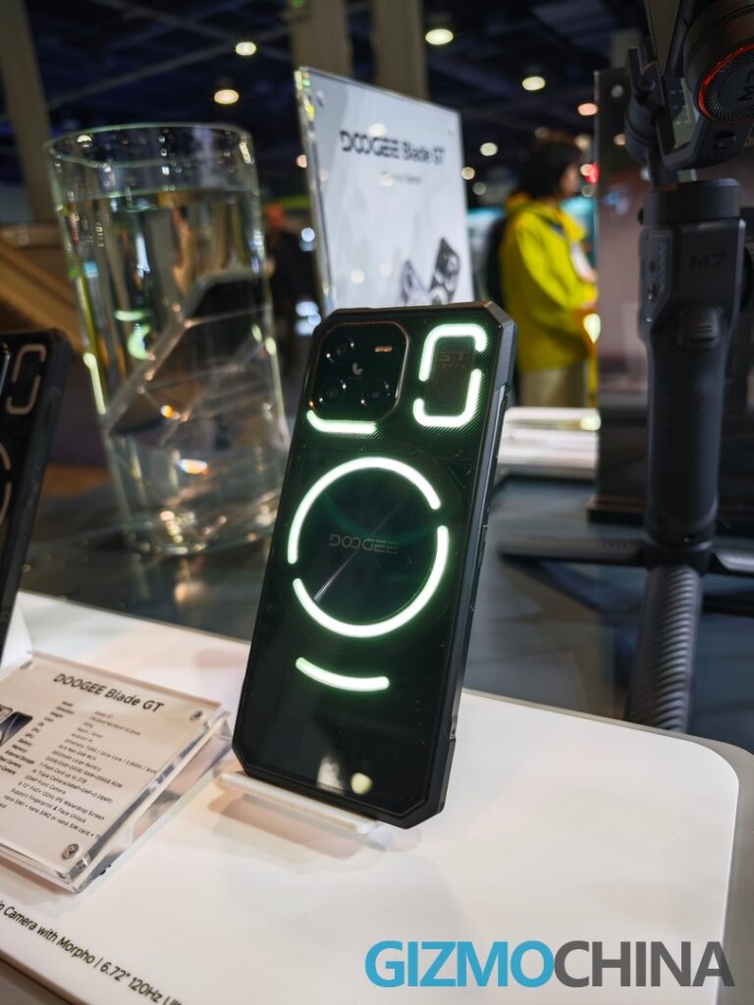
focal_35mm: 23
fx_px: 668
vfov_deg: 73.9
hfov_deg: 58.9
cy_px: 502
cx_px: 377
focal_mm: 8.72
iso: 500
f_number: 2
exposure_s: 1/121
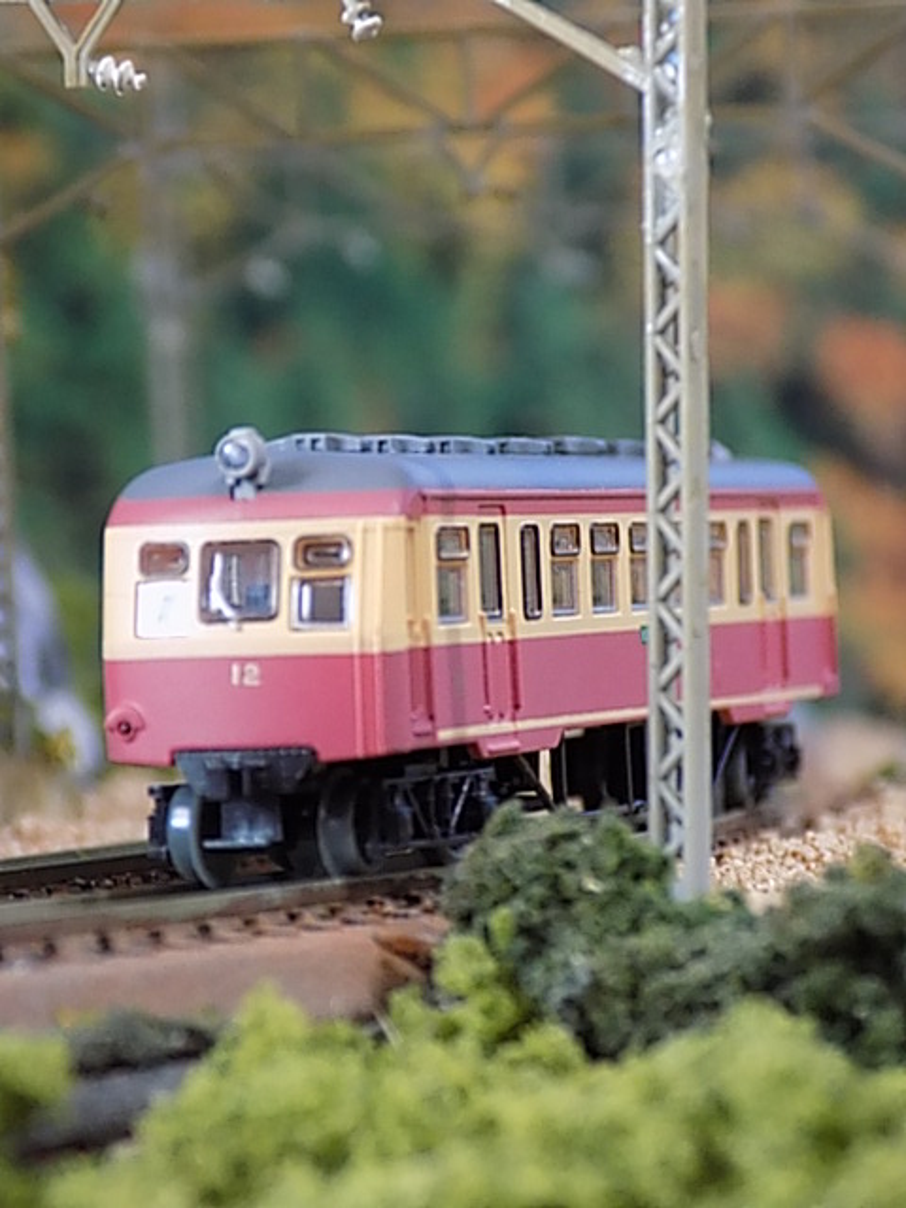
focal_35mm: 190
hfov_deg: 7.8
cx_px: 453
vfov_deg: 10.4
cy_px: 604
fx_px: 6630
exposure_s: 1/6
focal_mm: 33.7
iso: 400
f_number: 5.4
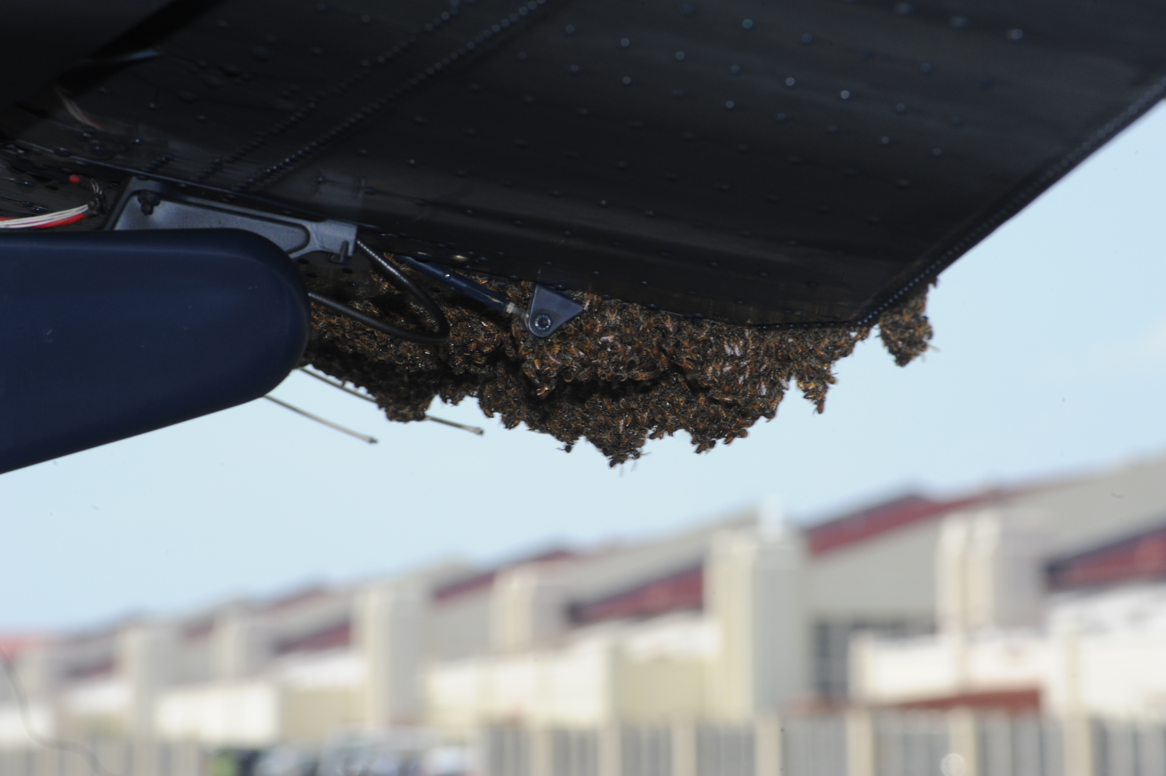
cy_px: 388
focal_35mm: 300
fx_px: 9710
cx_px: 583
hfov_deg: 6.9
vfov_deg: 4.6
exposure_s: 1/250
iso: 800
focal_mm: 300
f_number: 22
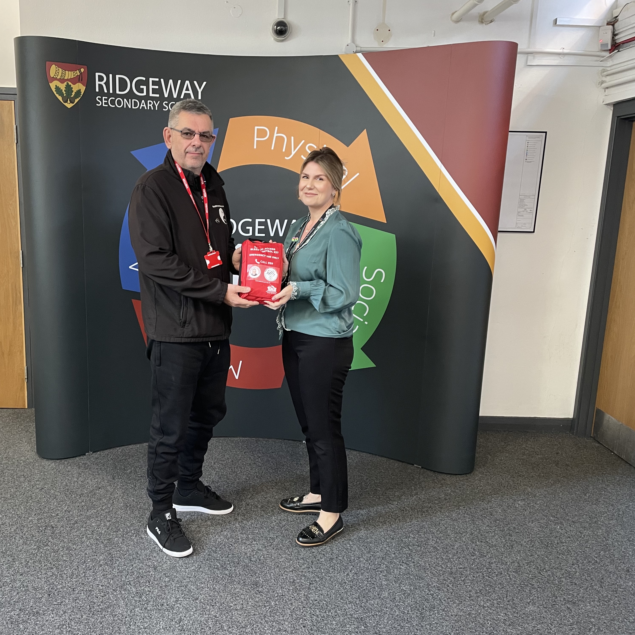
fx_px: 643
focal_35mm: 31
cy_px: 320
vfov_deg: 52.5
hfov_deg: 51.8
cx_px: 228
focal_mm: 4.2
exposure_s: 1/50
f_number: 1.6
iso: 200
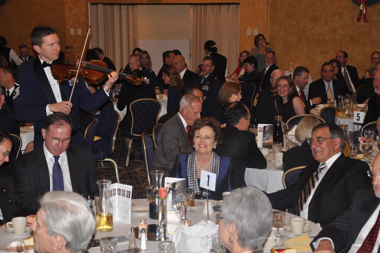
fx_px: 791
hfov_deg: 27.0
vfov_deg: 18.1
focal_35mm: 75
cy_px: 126
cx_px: 190
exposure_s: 1/60
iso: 640
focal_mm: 50
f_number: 5
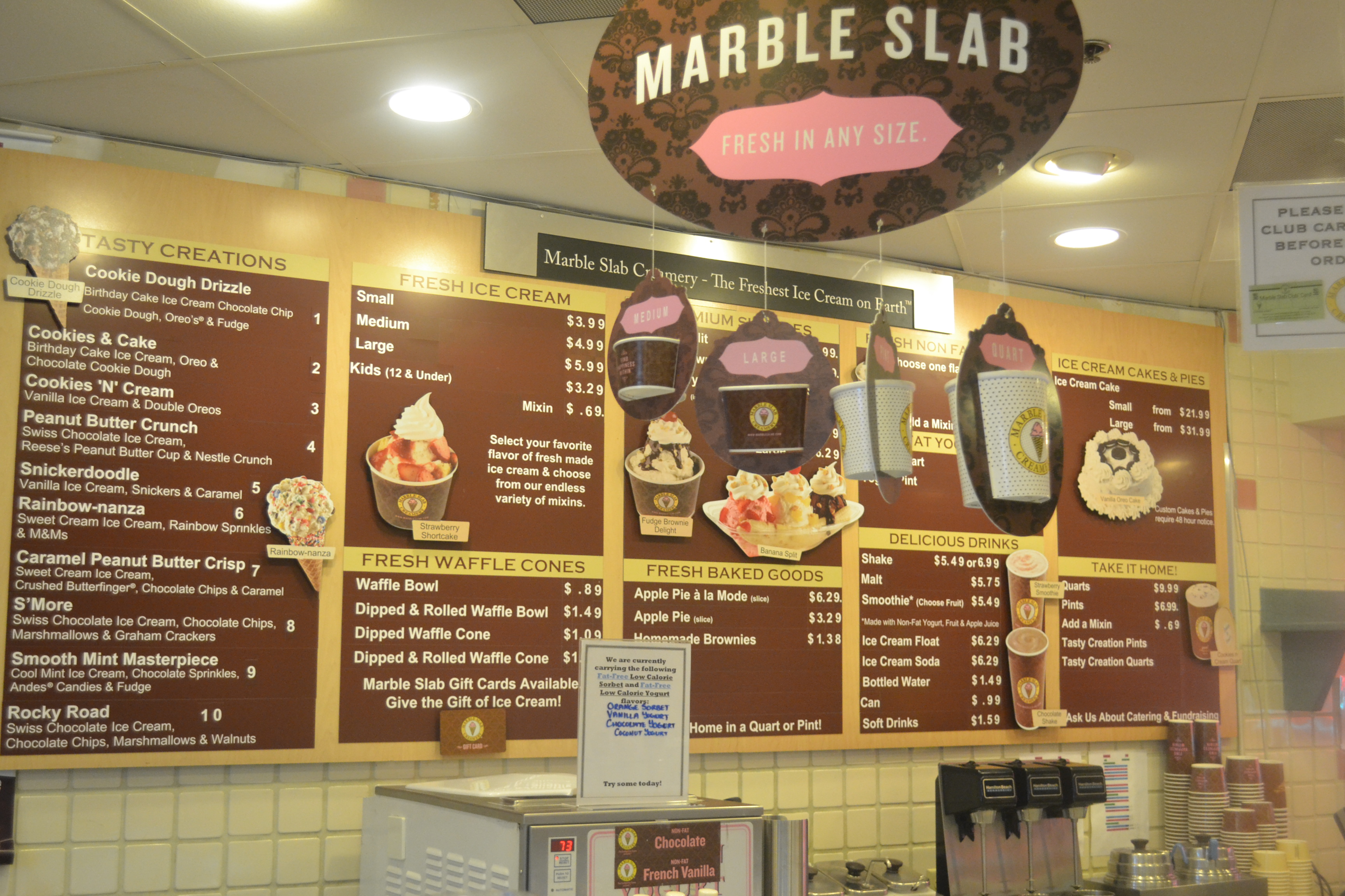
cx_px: 672
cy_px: 448
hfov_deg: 46.4
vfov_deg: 31.9
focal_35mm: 42
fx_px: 1569
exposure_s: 1/60
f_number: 4.5
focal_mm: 28
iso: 1600
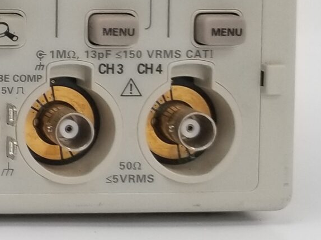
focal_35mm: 116
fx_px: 1075
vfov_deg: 12.1
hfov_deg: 13.5
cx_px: -393
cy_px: -141
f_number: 1.7
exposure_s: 1/120
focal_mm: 4.25
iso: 80
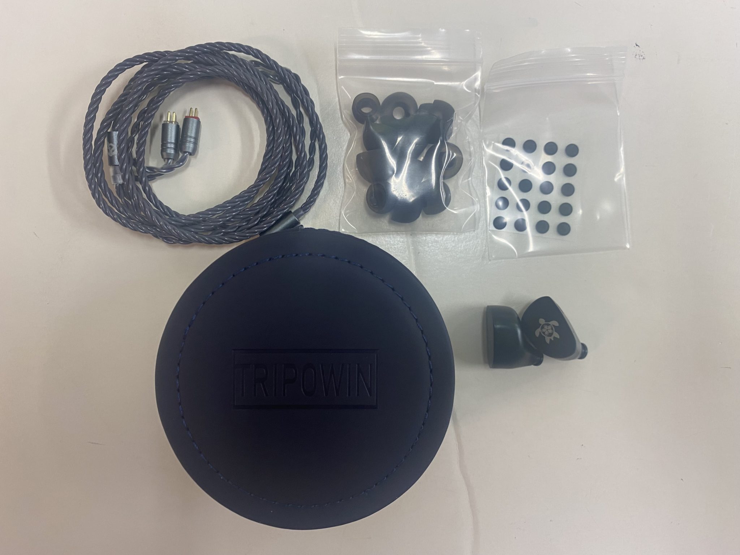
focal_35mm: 26
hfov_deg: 67.3
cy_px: 278
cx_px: 370
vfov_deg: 53.1
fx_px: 556
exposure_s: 1/60
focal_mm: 4.25
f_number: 1.8
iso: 100
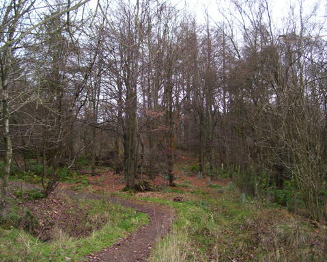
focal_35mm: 39
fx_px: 377
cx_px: 155
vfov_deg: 38.2
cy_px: 130
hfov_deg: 46.8
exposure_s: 1/60
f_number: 2.7
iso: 125
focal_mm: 6
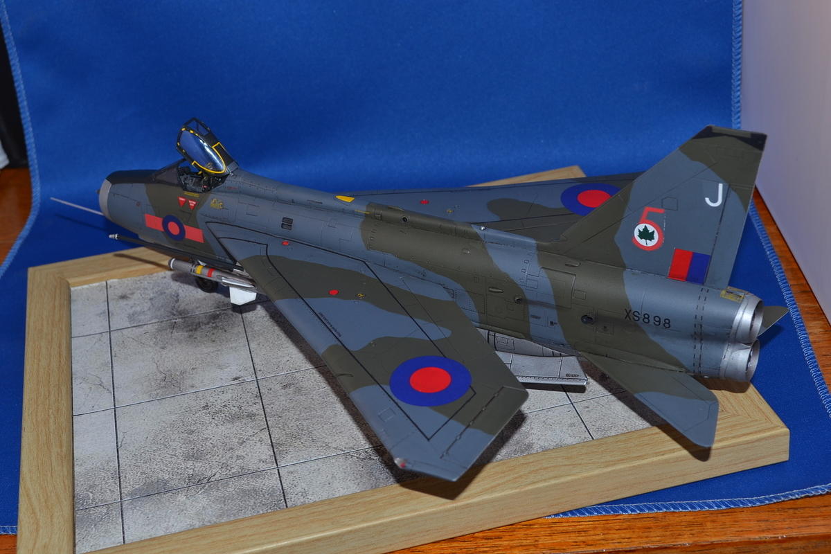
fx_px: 1246
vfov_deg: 25.1
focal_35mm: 54
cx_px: 416
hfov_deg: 36.9
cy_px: 277
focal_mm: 36
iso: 100
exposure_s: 1/60
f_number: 8
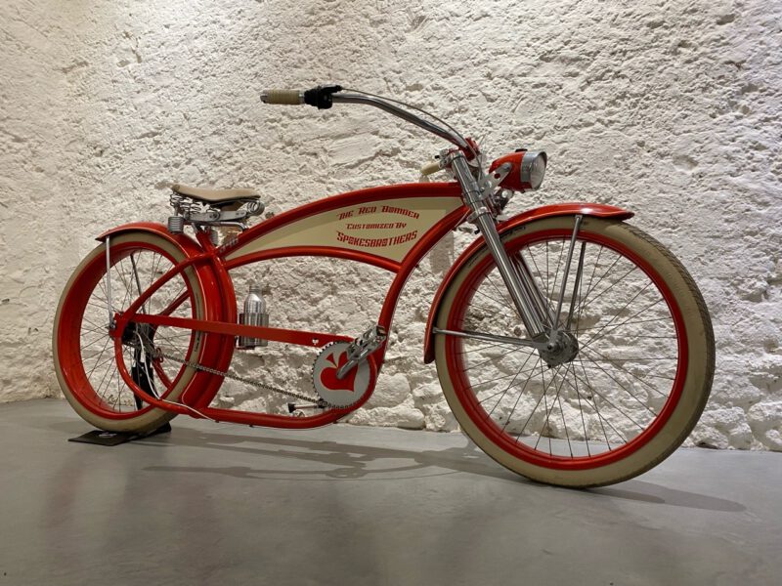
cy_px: 293
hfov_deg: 67.3
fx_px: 587
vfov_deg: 53.1
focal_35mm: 26
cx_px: 391
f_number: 1.8
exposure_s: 1/50
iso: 80
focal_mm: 4.25
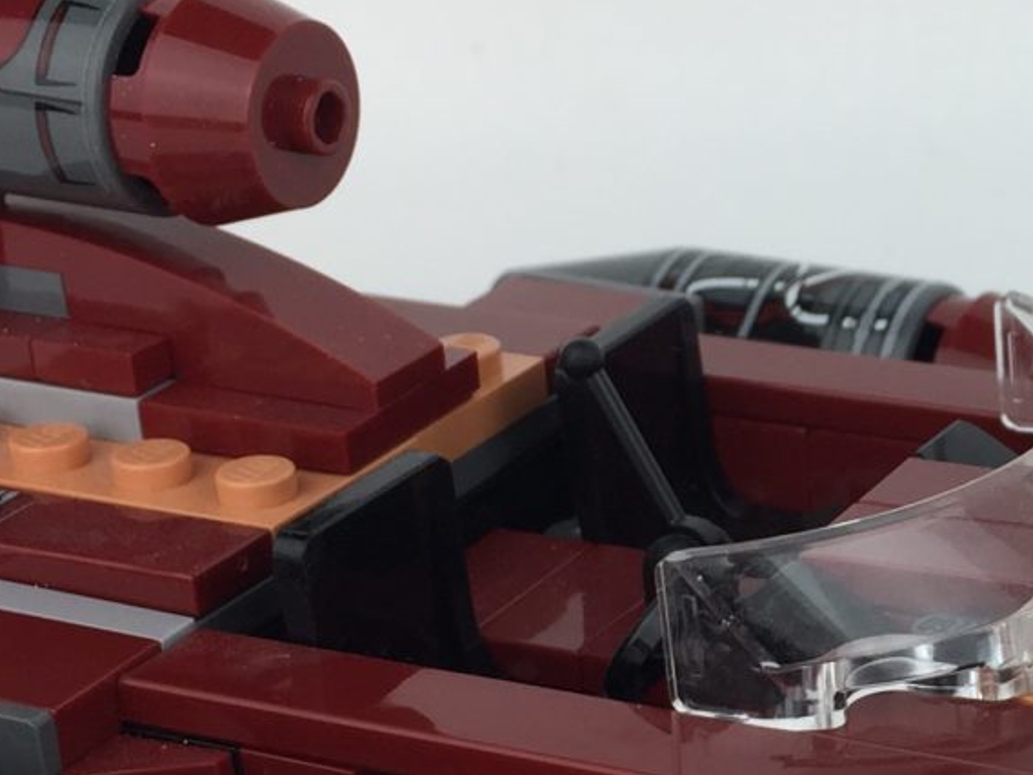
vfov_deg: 15.0
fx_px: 2924
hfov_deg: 19.4
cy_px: 622
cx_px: 1064
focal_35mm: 98
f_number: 2.2
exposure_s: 1/120
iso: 32
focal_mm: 4.15
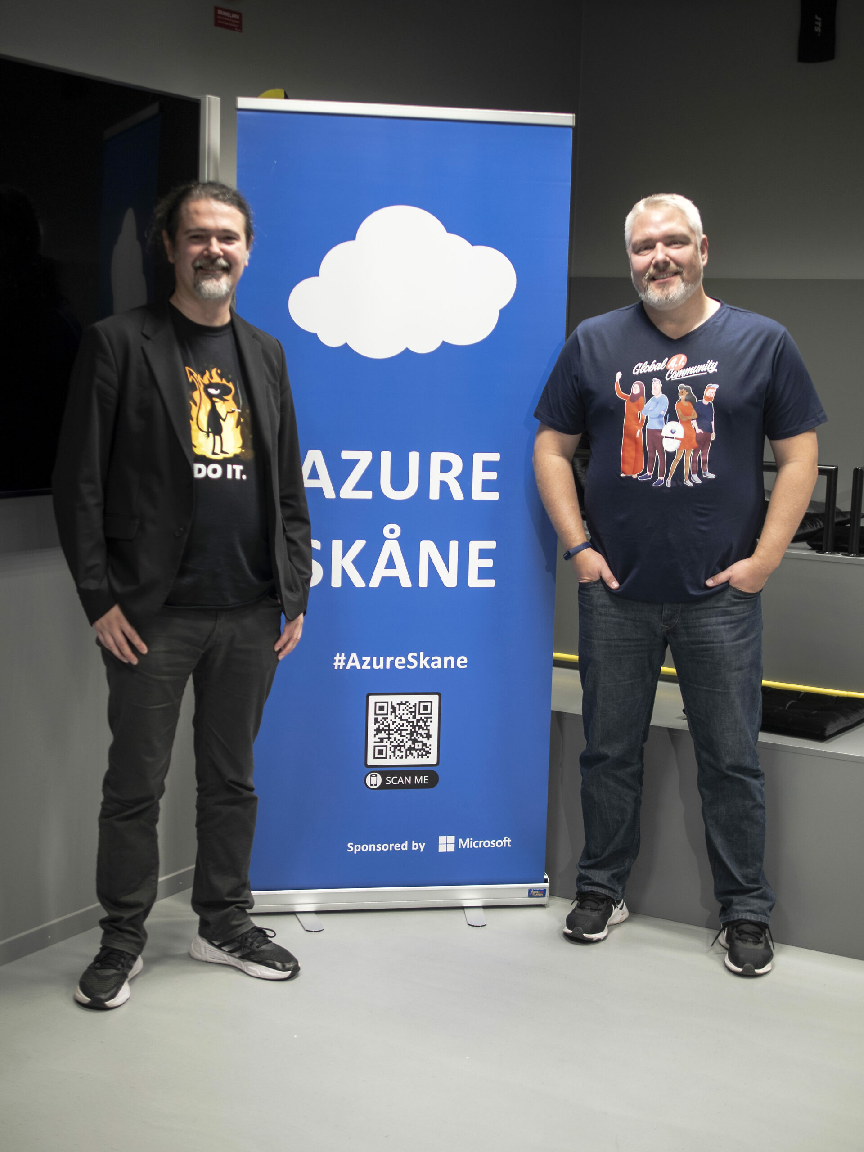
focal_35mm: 50
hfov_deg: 29.1
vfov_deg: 38.2
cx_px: 432
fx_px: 1664
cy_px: 576
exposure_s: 1/80
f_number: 1.4
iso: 200
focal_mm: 25
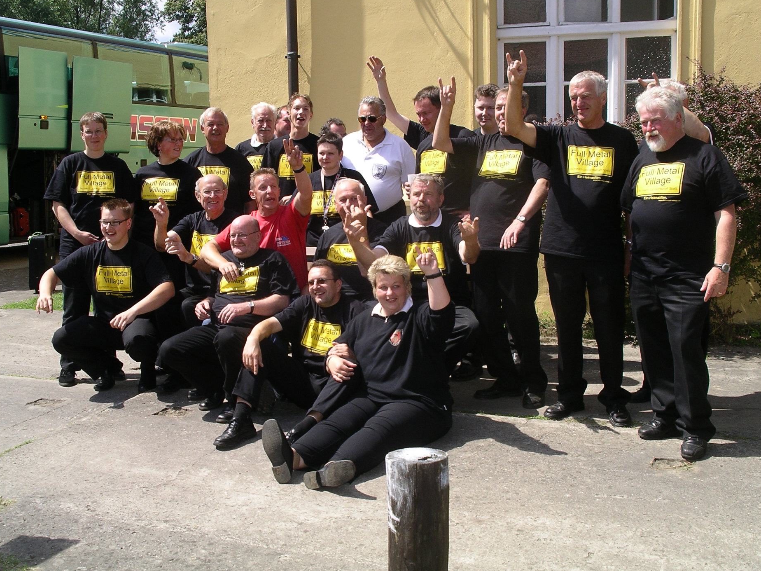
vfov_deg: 35.1
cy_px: 279
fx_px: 901
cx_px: 363
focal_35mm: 41
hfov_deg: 45.8
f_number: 4.3
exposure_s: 1/386
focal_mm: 7.8
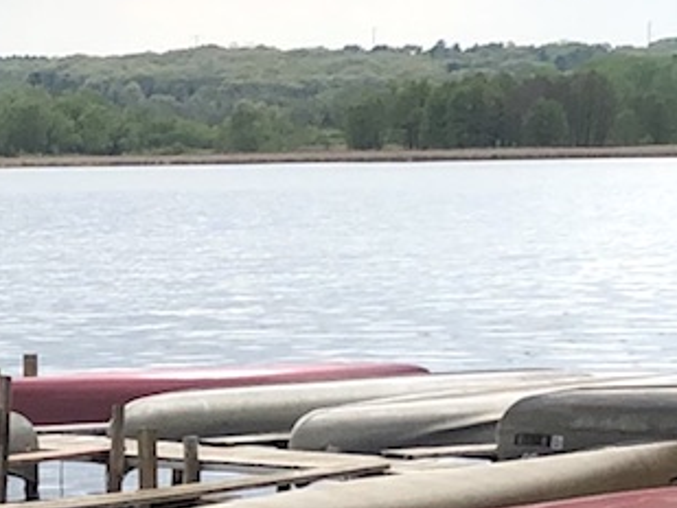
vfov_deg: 8.2
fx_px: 3541
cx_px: -217
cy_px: 451
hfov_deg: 10.7
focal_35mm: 181
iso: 20
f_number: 1.8
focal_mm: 3.99
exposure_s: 1/1548
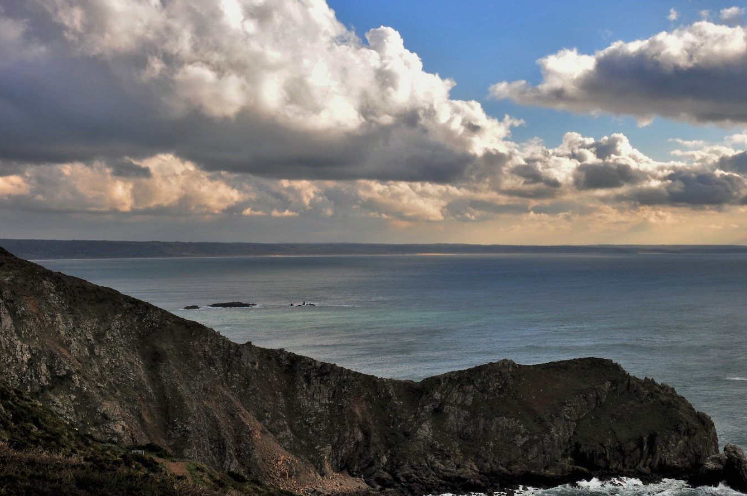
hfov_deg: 38.9
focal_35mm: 51
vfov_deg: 26.4
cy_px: 275
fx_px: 1057
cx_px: 389
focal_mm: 28
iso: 400
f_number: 20
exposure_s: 1/100
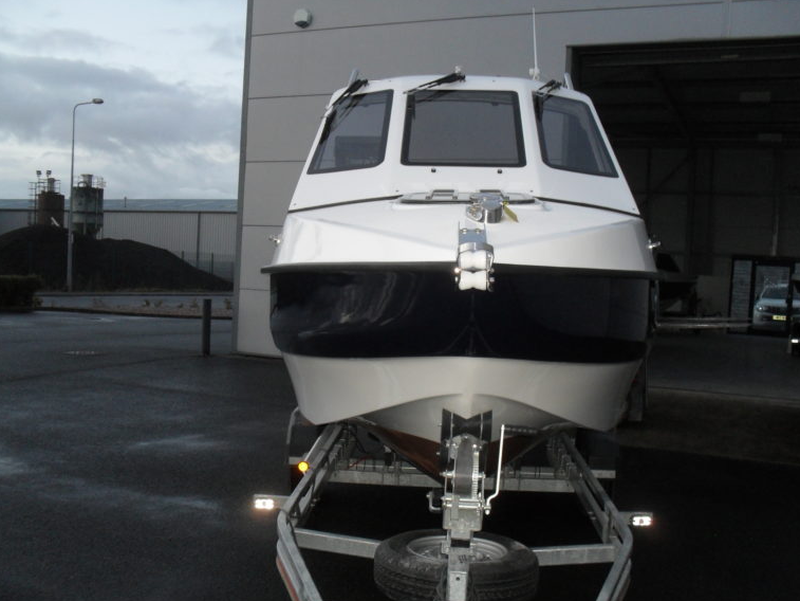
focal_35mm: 37
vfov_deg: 38.7
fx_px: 855
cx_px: 416
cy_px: 313
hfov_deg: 50.1
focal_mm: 6.3
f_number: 3.2
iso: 200
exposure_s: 1/45
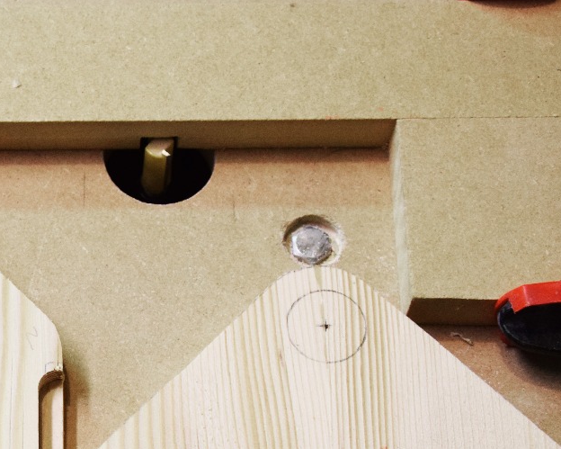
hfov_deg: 16.2
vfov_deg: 13.1
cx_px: 47
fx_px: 1942
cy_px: 398
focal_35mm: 117
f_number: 5
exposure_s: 1/60
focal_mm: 32
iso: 1400
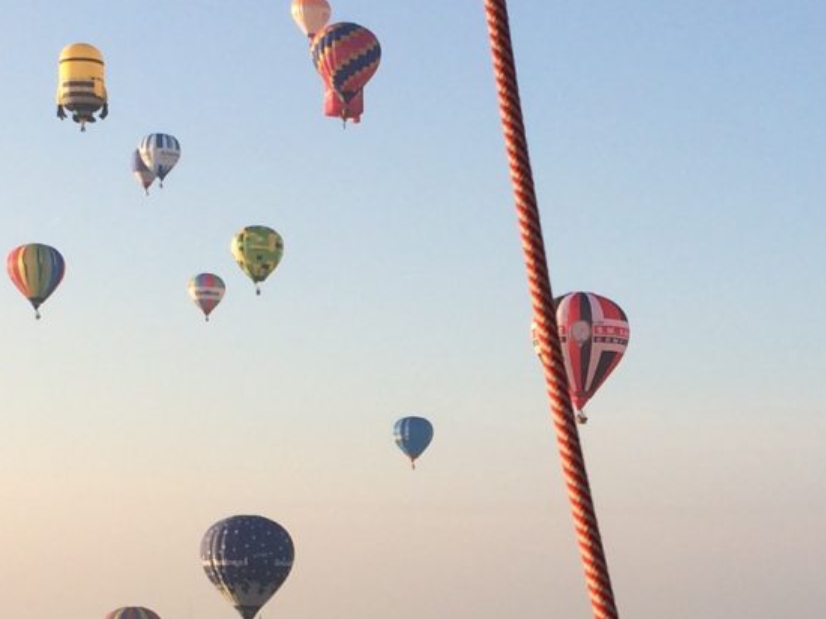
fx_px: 2576
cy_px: 675
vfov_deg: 13.4
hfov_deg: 18.2
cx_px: 568
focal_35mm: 108
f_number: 2.2
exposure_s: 1/1109
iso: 32
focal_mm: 4.15
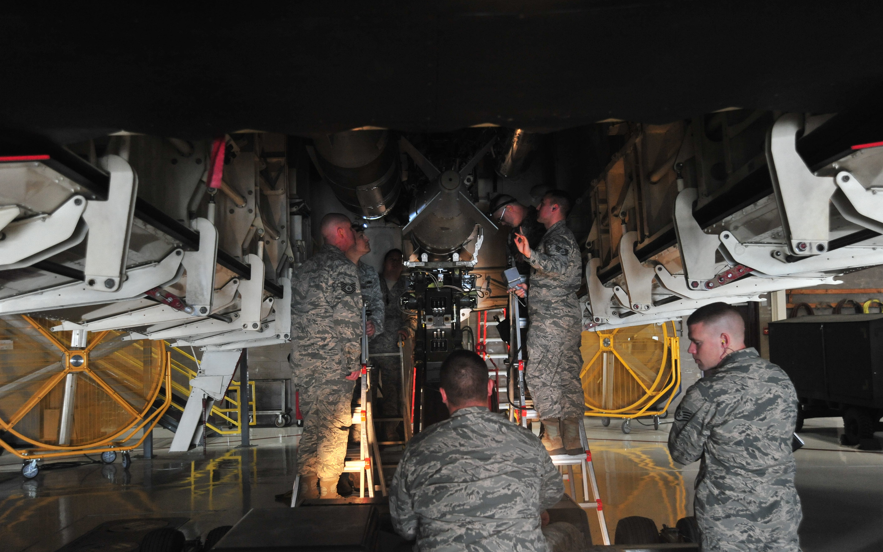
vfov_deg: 31.2
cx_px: 443
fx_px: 987
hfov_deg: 48.2
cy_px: 285
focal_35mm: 41
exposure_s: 1/80
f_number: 5
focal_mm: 40
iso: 2000
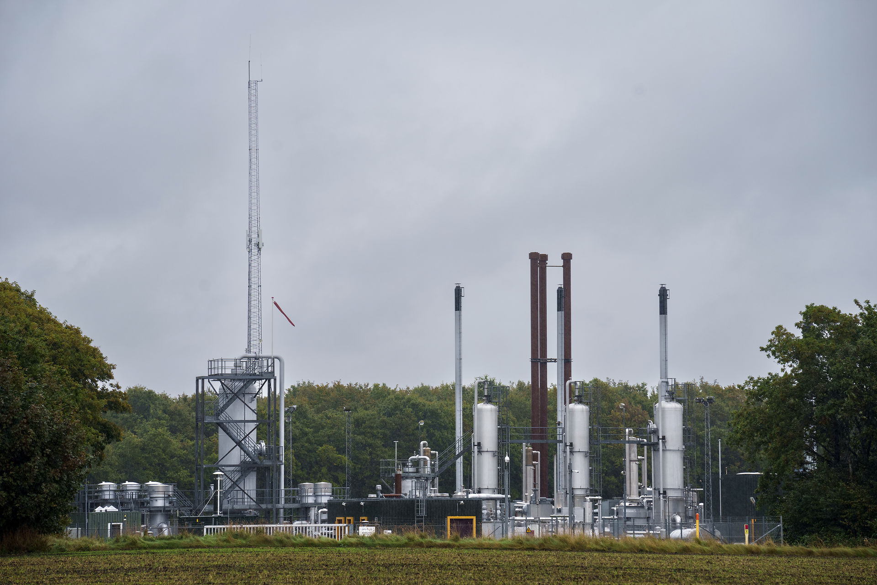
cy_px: 292
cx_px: 438
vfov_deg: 6.9
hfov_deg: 10.3
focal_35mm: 200
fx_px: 4872
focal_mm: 200
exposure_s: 1/250
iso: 500
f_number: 7.1
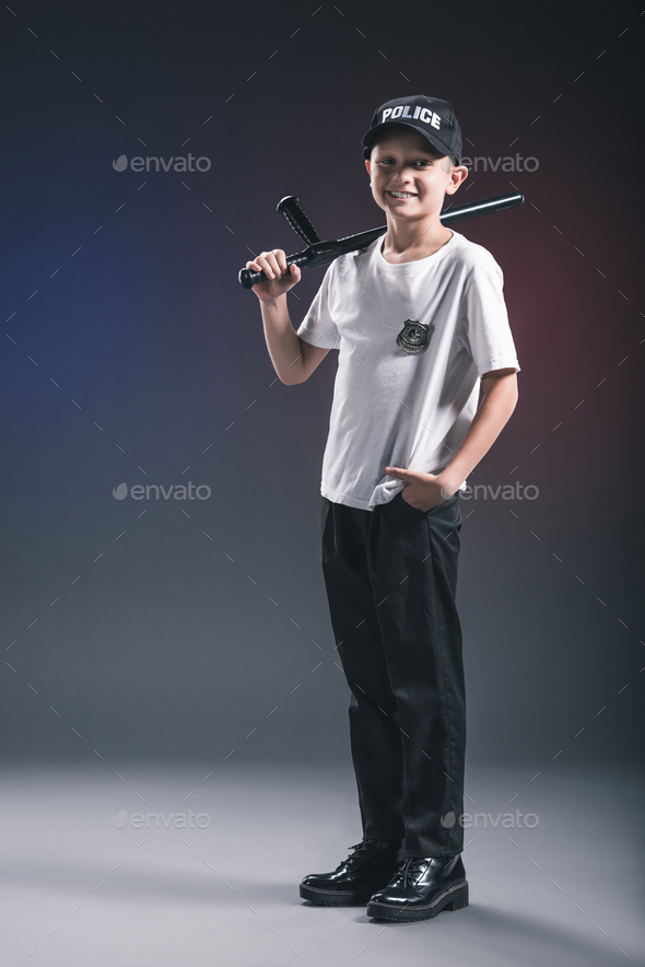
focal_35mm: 122
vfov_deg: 16.8
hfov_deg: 11.2
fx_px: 3276
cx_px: 322
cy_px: 484
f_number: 6.3
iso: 100
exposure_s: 1/250
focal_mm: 122
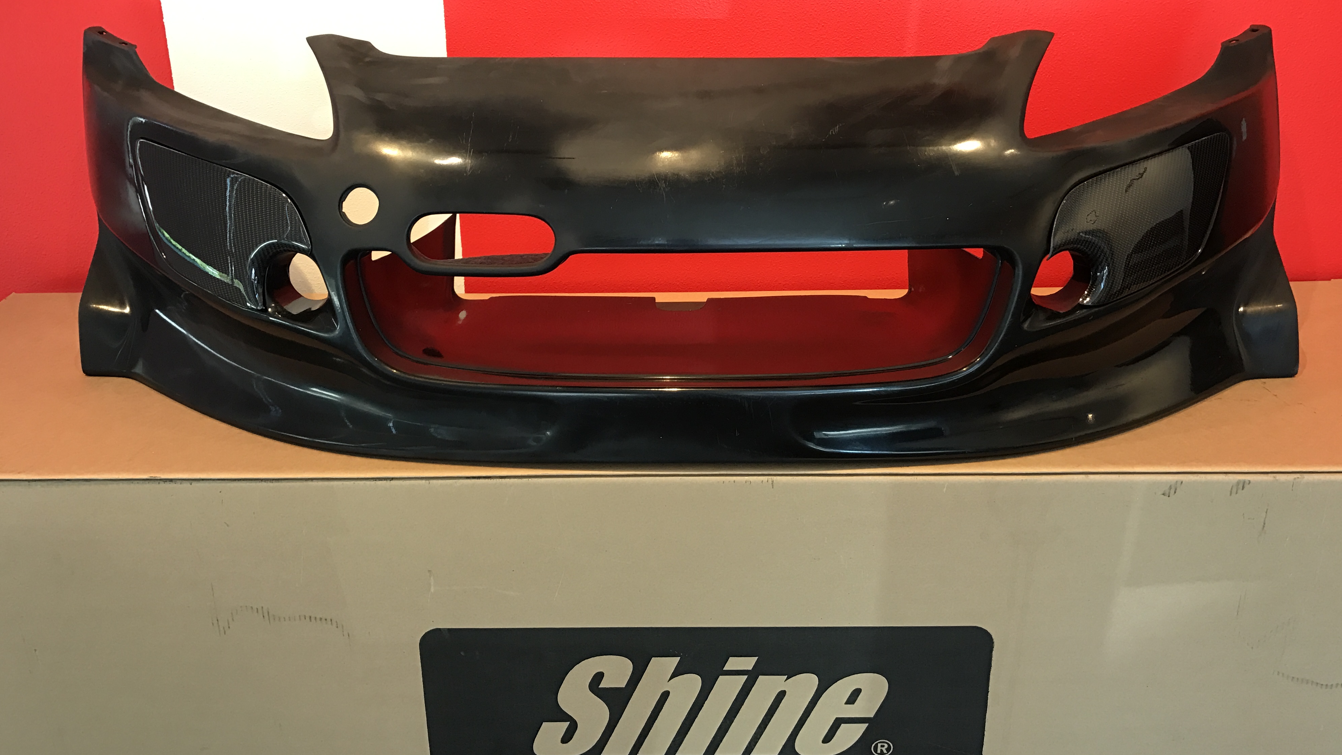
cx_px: 670
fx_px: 1103
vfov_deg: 37.6
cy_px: 296
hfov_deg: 62.6
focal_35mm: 31
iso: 40
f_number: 1.8
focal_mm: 3.99
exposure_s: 1/24
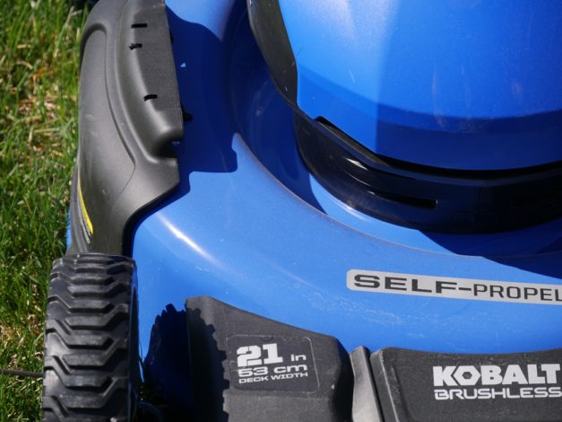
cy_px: 211
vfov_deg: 7.3
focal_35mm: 204
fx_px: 3311
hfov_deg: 9.7
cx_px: 281
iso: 200
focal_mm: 102
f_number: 6.3
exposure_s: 1/640
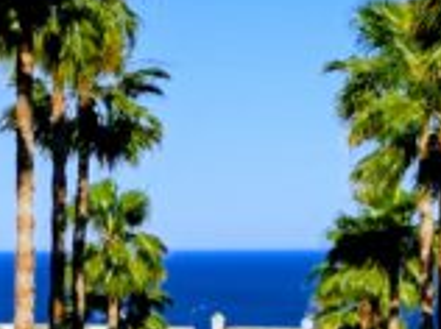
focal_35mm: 228
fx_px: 2900
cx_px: 338
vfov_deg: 6.5
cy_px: 254
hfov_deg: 8.7
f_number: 1.8
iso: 50
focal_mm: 5.58
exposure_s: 1/3460
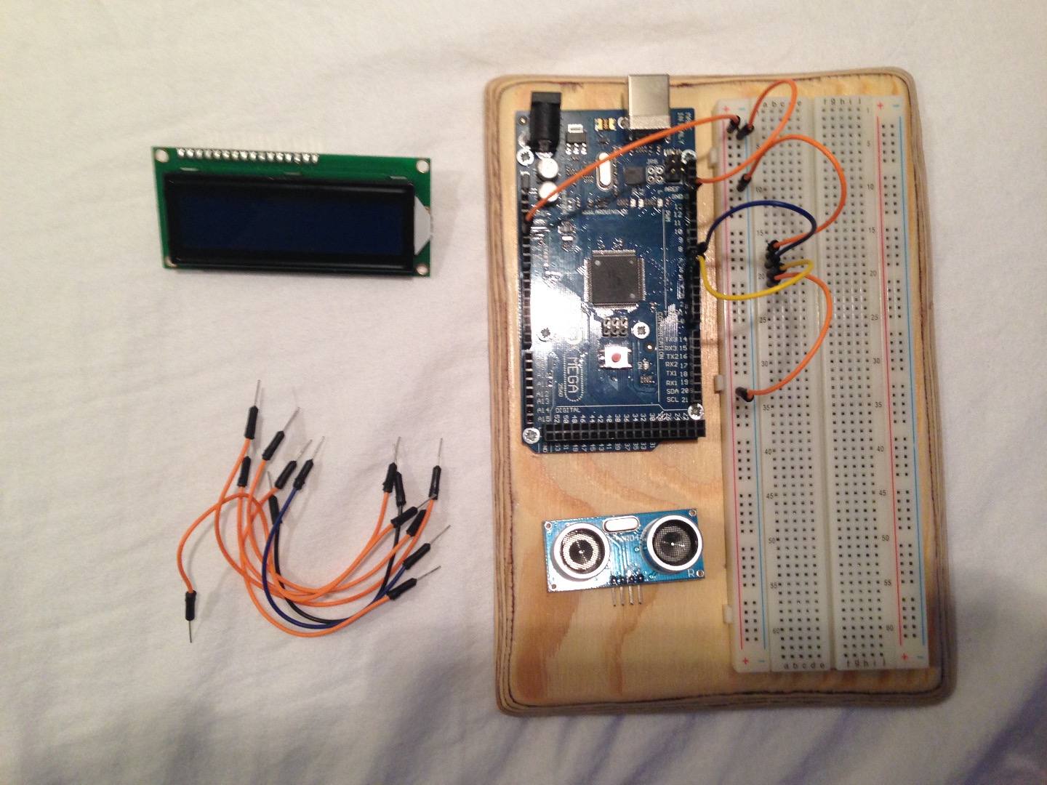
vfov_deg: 42.9
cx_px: 524
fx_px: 998
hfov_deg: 55.4
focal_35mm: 33
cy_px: 392
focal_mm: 4.12
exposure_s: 1/20
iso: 125
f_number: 2.4
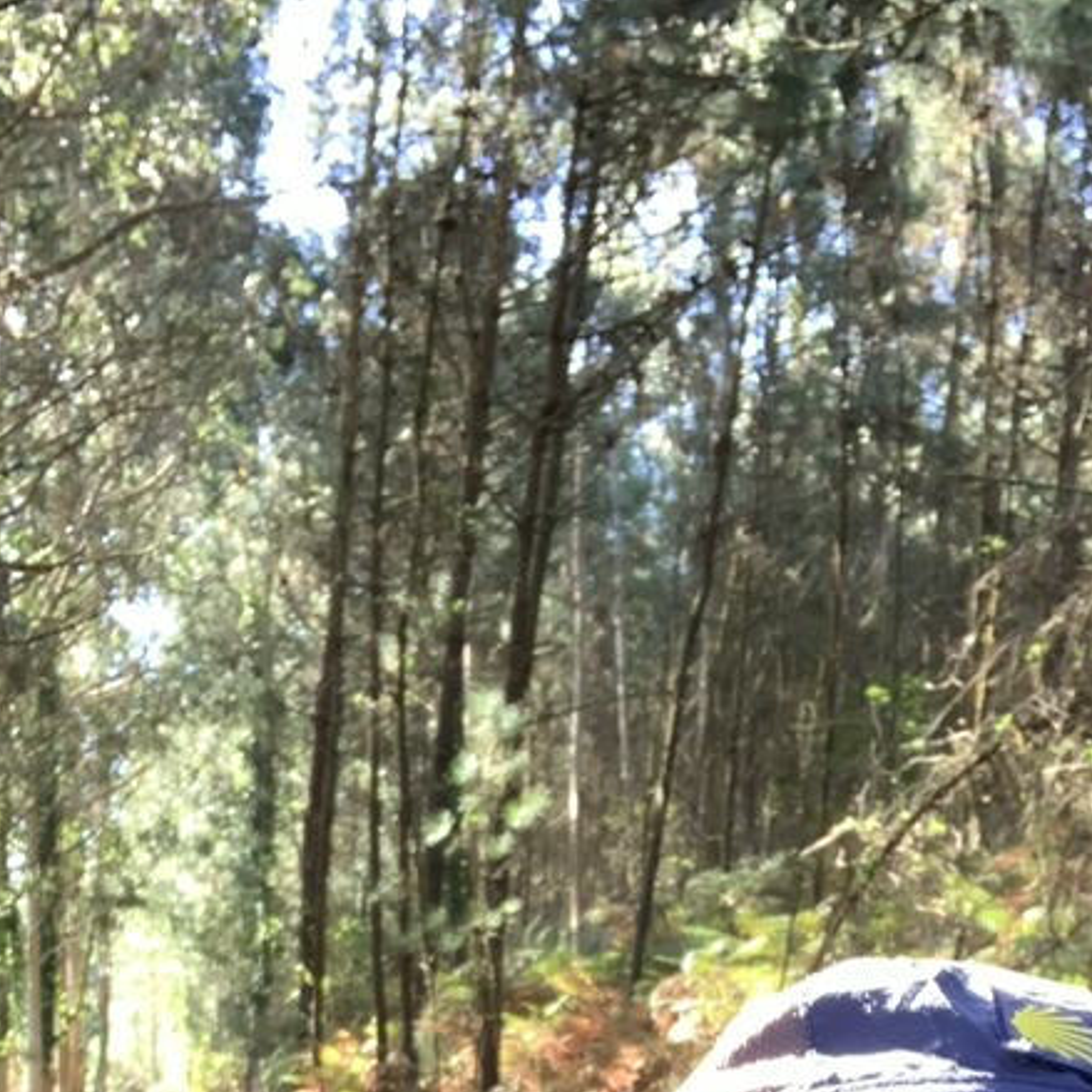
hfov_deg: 26.1
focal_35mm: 66
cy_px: 1231
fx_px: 2356
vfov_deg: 24.2
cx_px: 557
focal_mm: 2.87
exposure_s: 1/60
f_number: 2.2
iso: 125
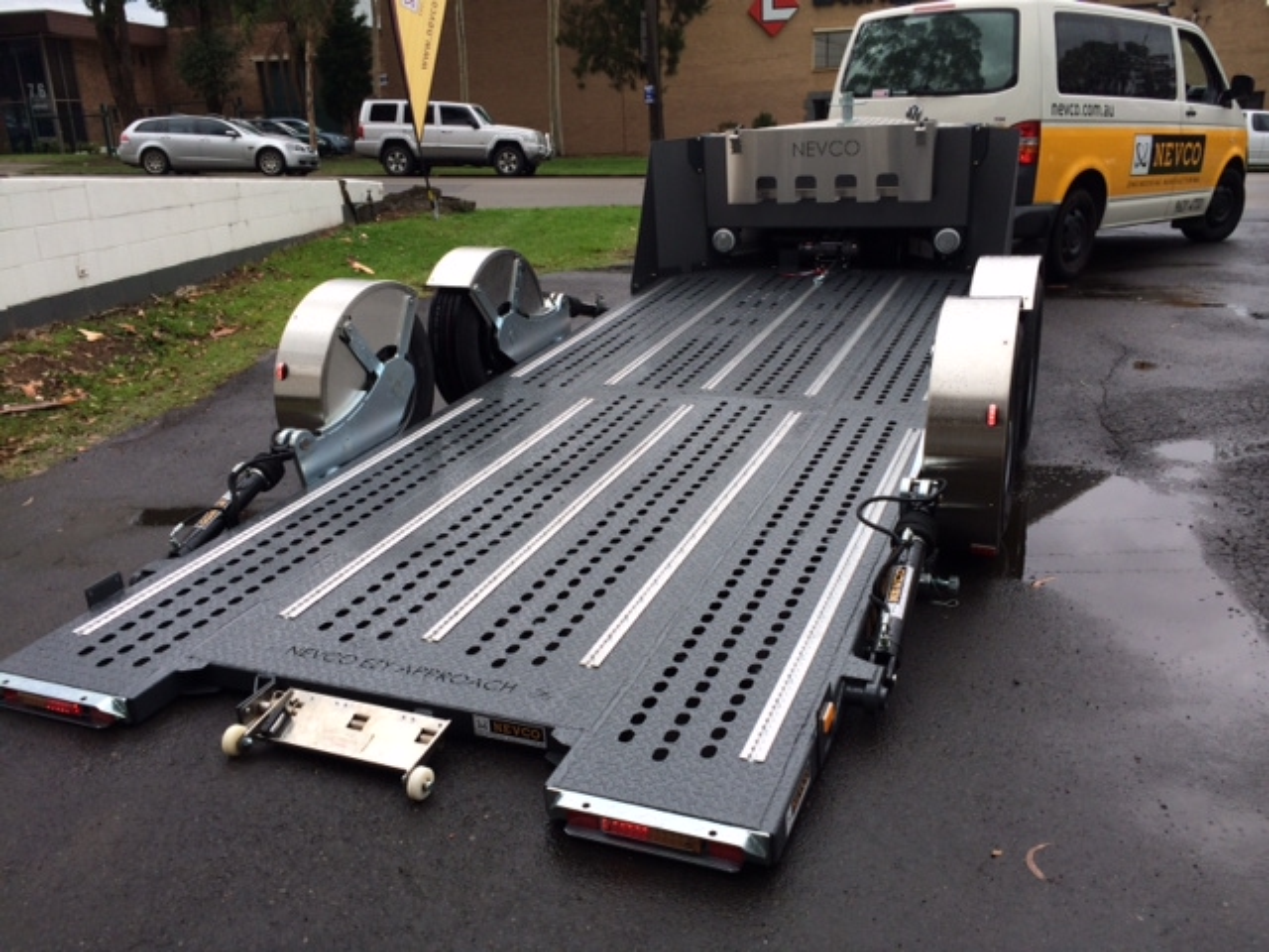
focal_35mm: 30
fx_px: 1100
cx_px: 634
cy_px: 476
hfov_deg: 60.0
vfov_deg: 46.8
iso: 32
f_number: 2.2
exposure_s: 1/746
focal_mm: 4.12
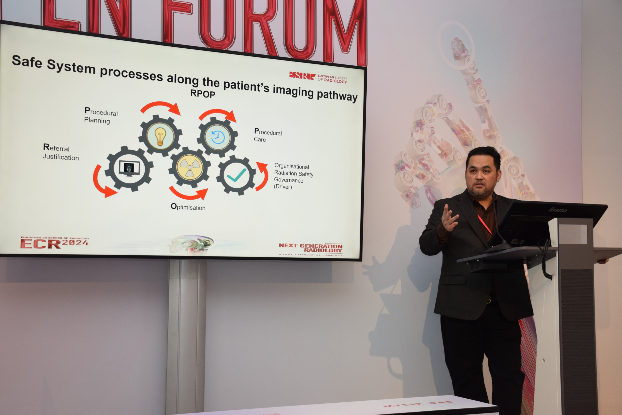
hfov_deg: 41.1
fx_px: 829
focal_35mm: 48
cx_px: 311
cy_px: 208
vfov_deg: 28.1
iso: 800
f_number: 5.6
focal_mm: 32
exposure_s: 1/125
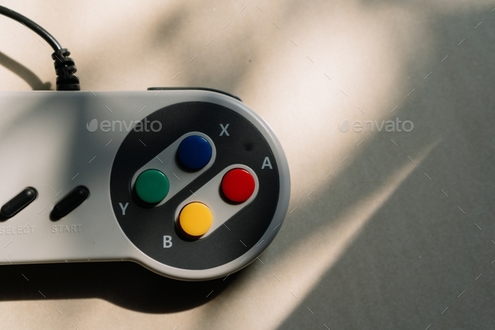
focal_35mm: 52
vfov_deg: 25.7
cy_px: 165
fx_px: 722
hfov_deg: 37.9
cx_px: 248
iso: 100
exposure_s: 1/250
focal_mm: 35
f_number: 4
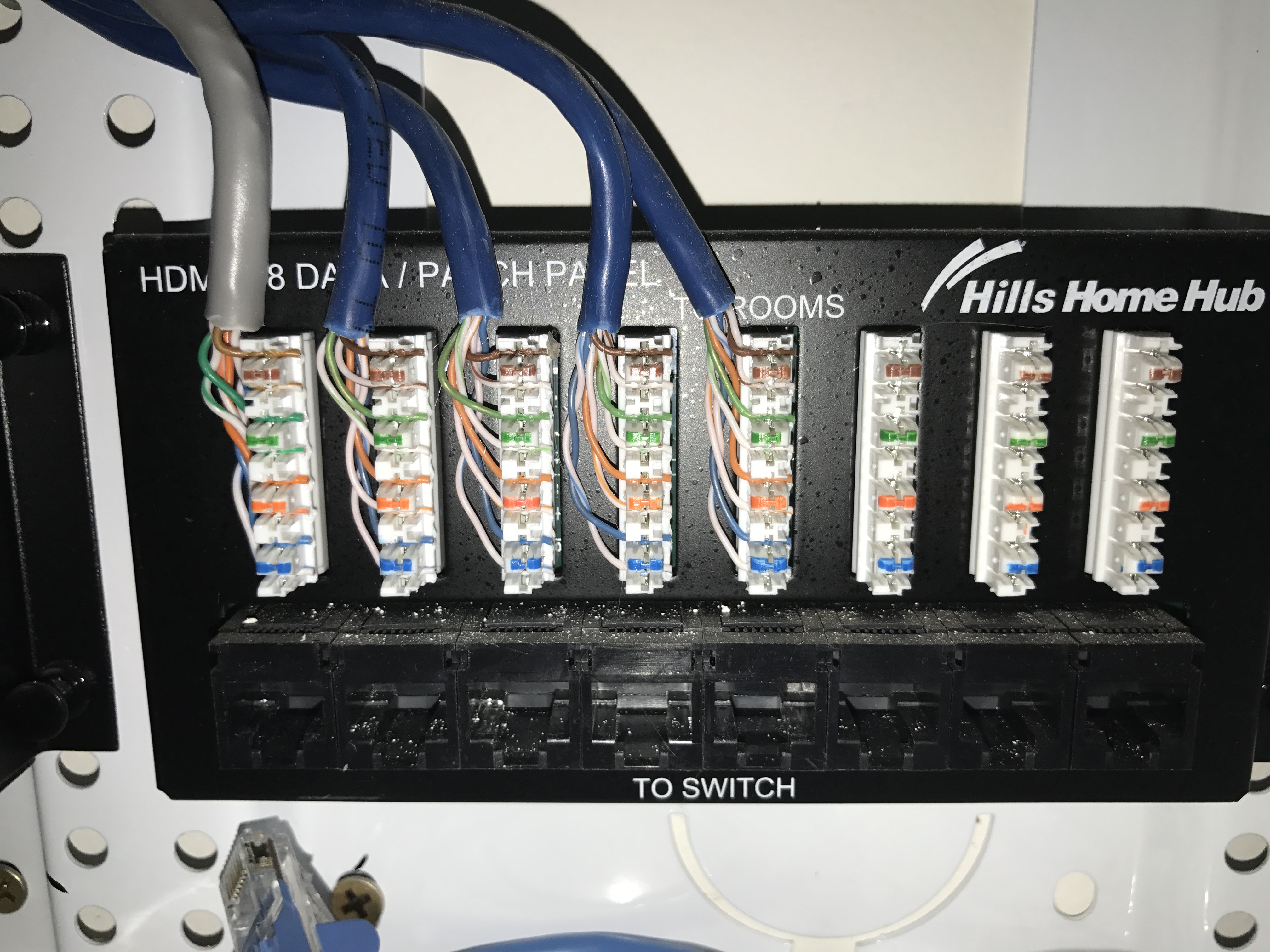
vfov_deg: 49.7
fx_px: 1027
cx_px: 635
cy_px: 476
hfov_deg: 63.4
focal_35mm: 28
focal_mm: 3.99
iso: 20
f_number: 1.8
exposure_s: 1/383
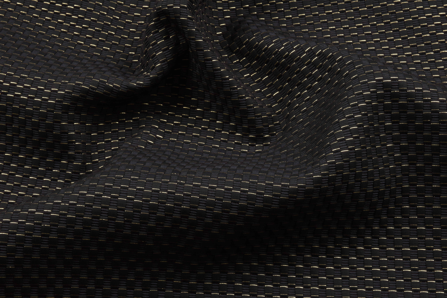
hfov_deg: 26.0
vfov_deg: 17.5
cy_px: 149
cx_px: 224
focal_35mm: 78
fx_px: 968
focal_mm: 52
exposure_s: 1/125
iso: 100
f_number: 14
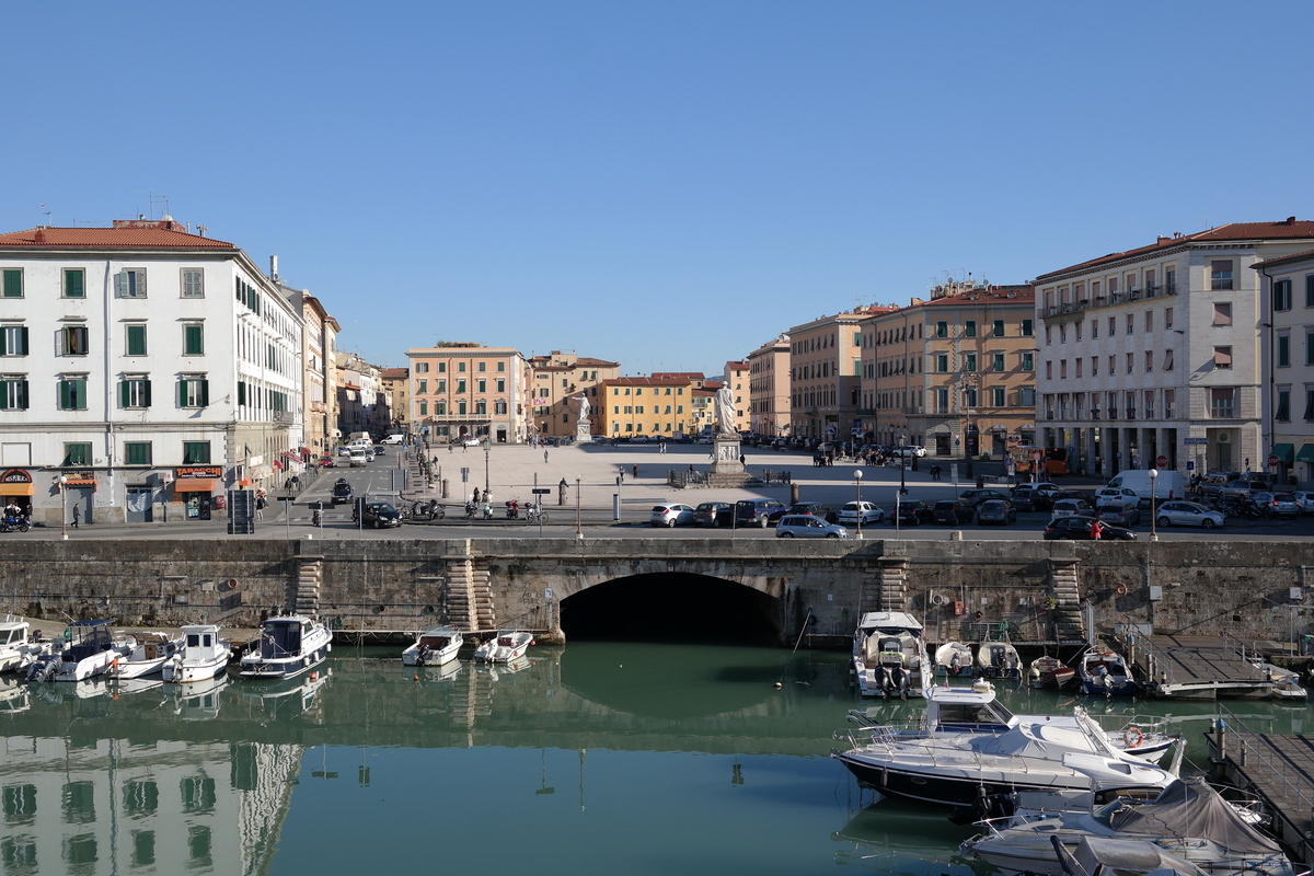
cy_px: 438
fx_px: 1314
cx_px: 657
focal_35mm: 36
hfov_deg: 53.1
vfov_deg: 36.9
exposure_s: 1/250
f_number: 6.3
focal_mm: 24
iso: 100
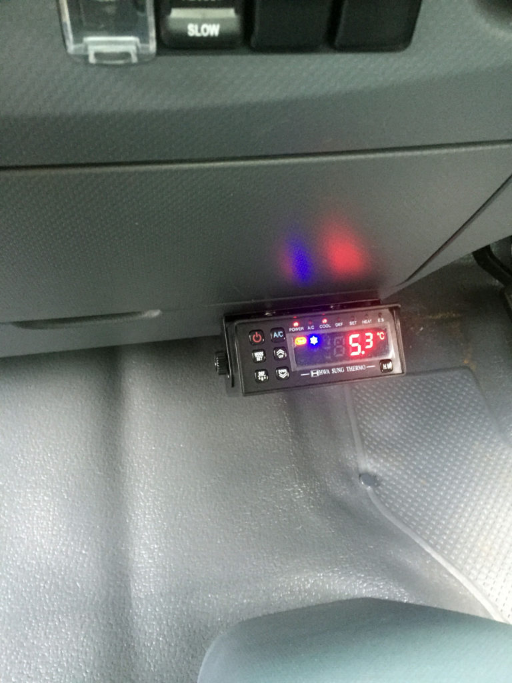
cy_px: 342
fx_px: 572
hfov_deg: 48.2
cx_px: 256
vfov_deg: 61.7
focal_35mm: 29
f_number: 2.2
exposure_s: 1/17
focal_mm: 4.15
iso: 250
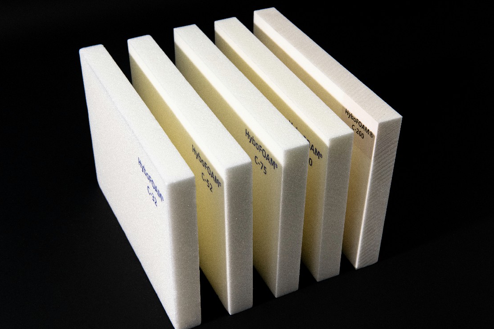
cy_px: 176
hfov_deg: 38.2
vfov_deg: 26.0
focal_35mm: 52
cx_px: 249
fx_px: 713
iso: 800
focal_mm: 48
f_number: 10
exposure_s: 1/160
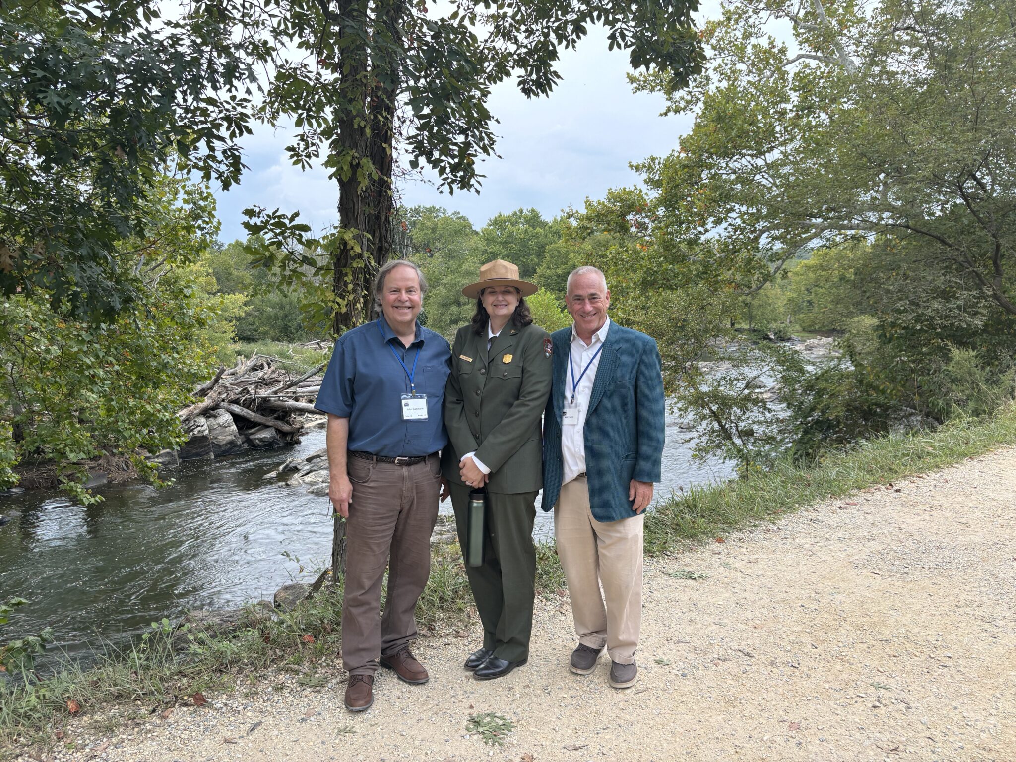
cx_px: 508
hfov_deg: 67.3
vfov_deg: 53.1
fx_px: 763
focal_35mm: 26
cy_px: 381
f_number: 1.6
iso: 64
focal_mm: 5.96
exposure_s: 1/121
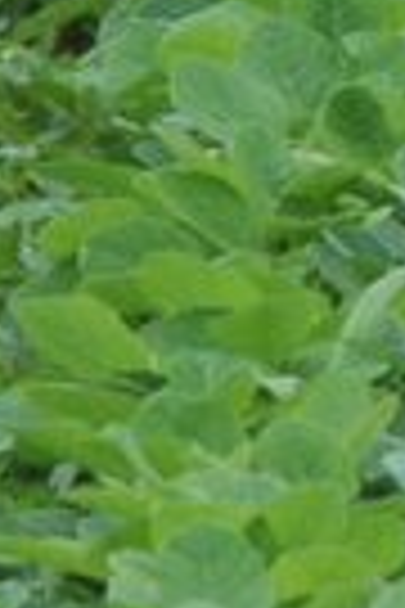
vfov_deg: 1.3
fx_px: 25882
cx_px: 2556
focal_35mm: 1534
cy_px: -185
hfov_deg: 0.9
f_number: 5.6
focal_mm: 105
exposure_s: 1/500
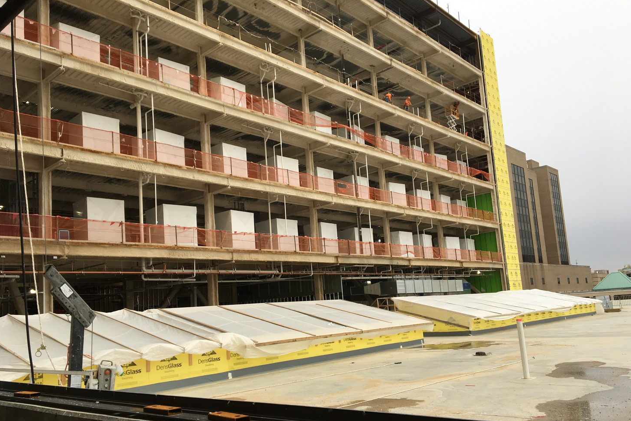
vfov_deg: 42.2
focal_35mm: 31
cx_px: 315
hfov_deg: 60.3
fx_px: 543
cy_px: 242
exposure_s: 1/181
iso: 25
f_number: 2.2
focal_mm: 4.15
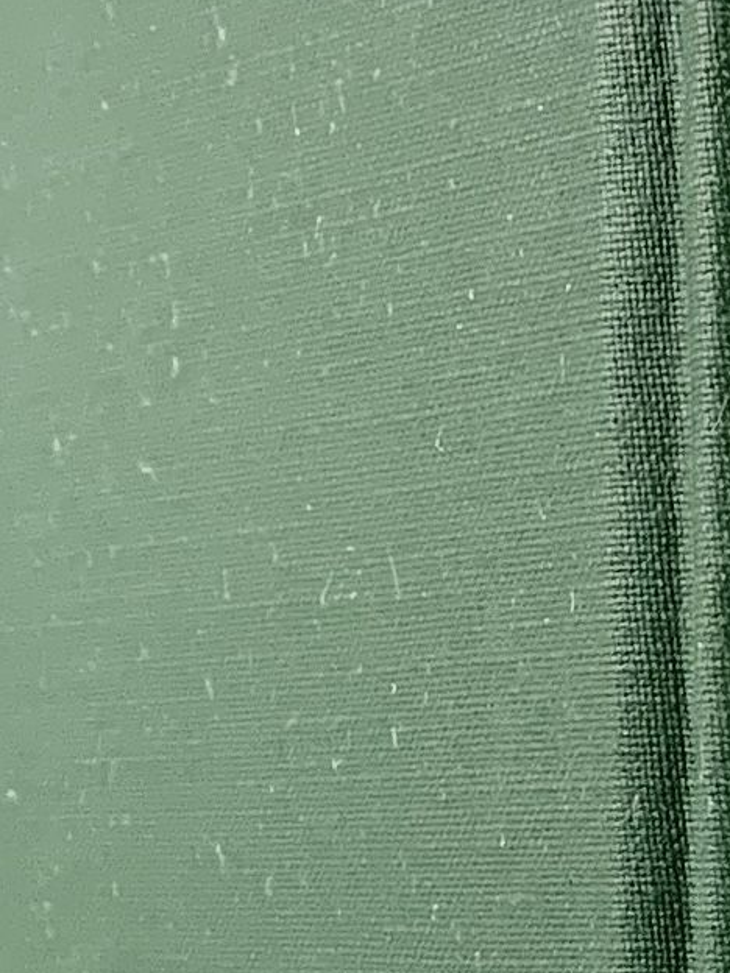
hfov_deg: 9.2
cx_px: 1155
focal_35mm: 157
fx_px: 4415
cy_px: 1548
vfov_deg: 11.9
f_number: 1.8
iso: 100
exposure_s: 1/120
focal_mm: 4.25
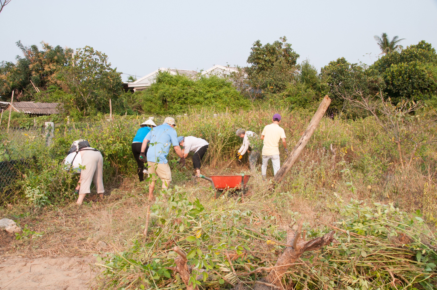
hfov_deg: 49.6
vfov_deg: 34.1
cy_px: 145
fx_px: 473
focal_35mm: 39
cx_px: 218
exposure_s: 1/100
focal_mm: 26
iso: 400
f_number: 14
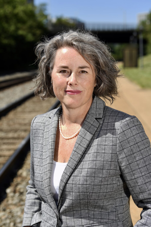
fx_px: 440
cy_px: 114
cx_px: 76
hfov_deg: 19.5
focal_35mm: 70
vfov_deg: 28.8
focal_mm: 70
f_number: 5
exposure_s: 1/200
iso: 31
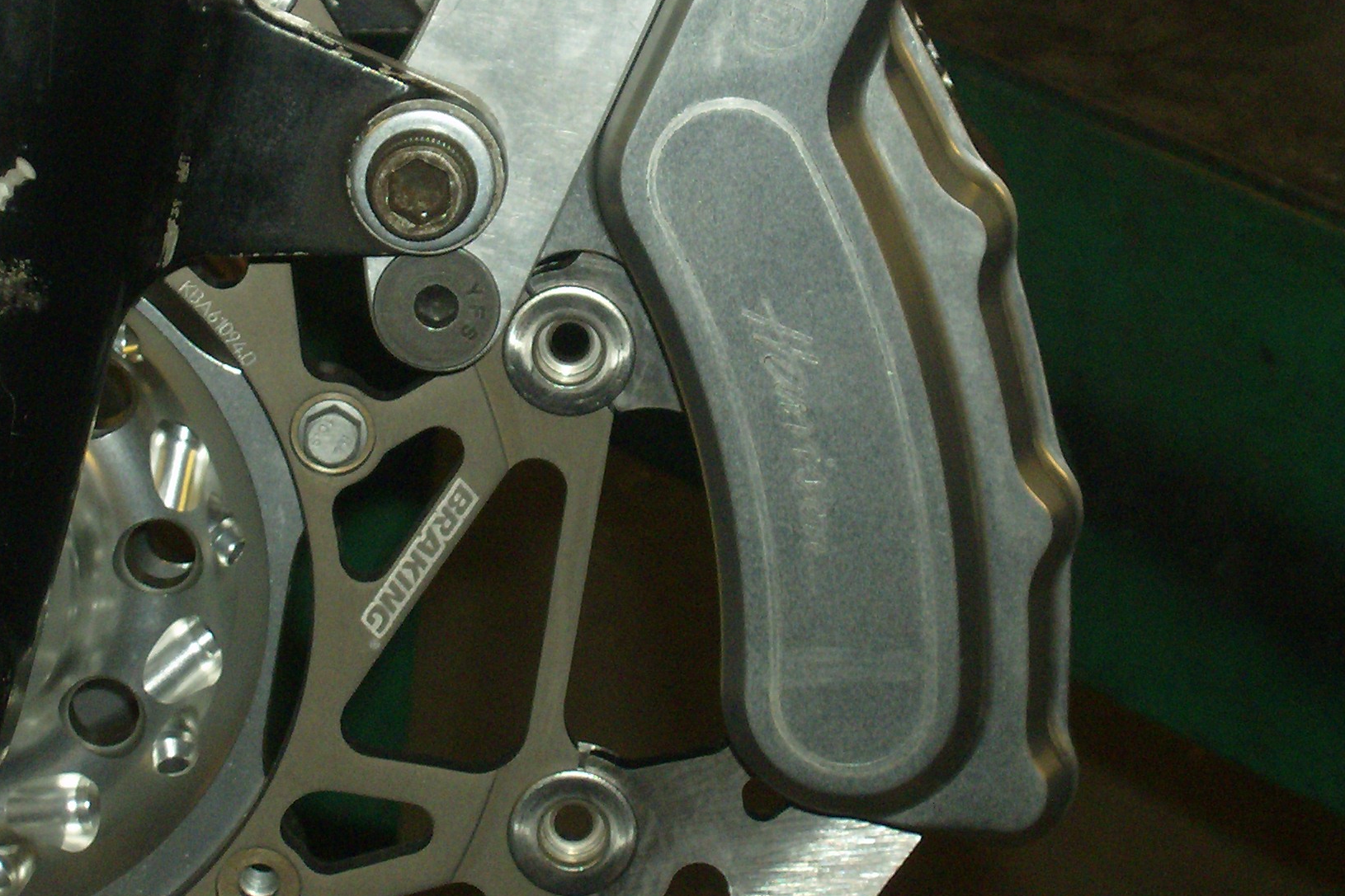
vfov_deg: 8.4
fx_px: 6127
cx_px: 599
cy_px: 195
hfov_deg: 12.5
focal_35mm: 164
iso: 200
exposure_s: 1/113
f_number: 4.6
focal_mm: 16.6
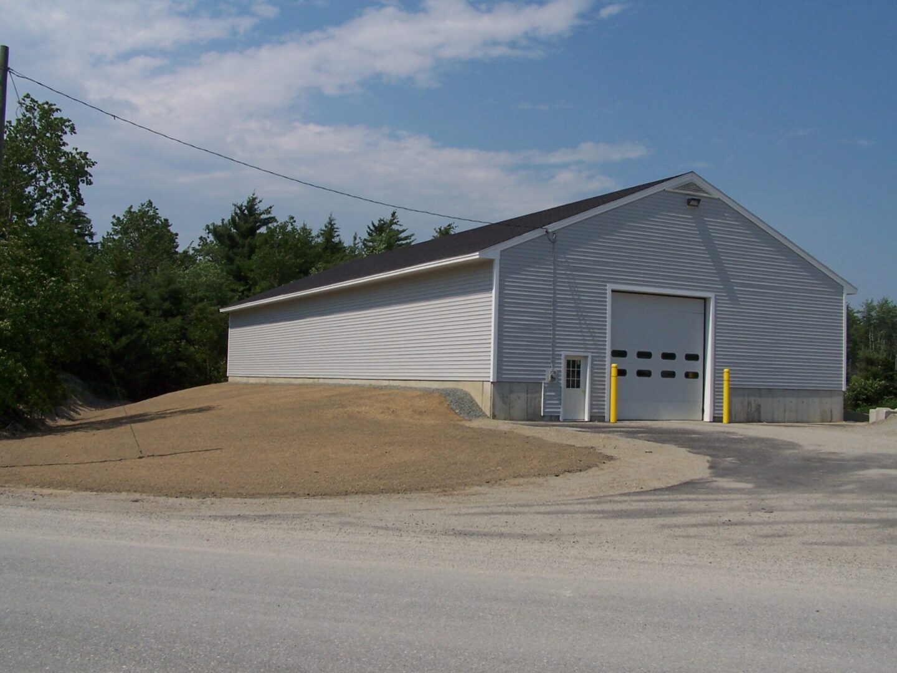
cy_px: 336
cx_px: 448
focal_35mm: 38
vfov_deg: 37.7
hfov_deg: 49.0
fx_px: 985
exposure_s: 1/1000
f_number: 5.6
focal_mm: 6.3
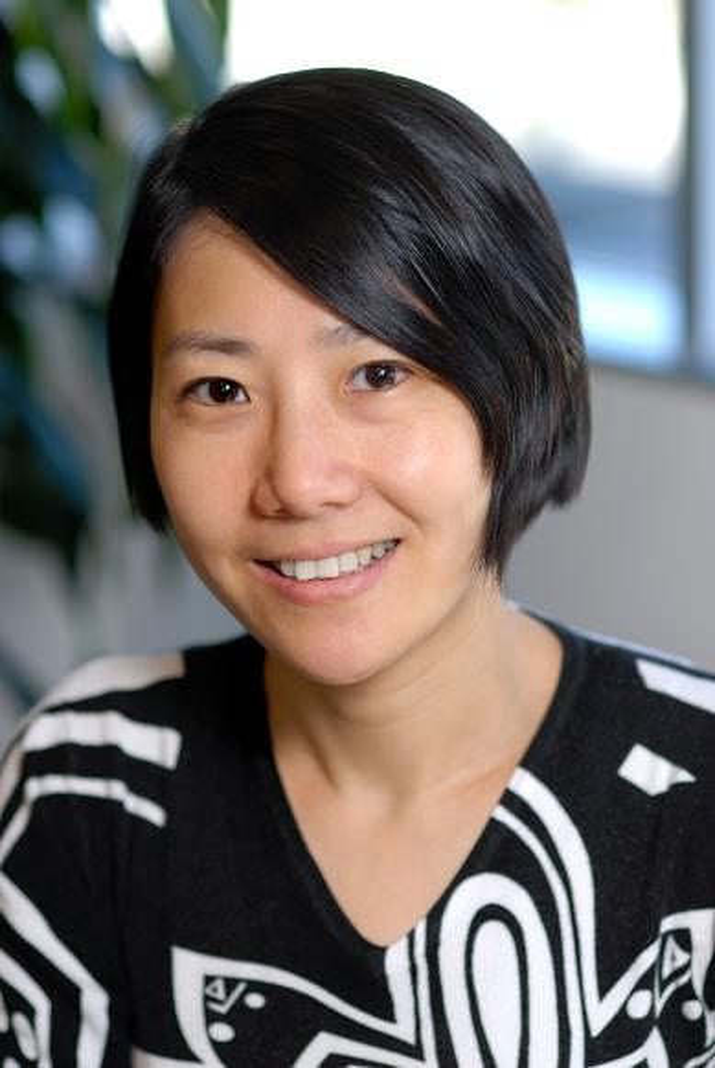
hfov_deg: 10.8
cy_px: 534
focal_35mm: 128
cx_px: 358
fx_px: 3787
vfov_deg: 16.1
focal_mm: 85
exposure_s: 1/160
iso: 160
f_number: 2.8
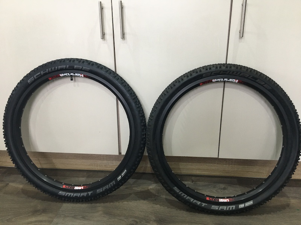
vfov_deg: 48.2
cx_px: 150
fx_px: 252
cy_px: 112
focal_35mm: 29
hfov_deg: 61.7
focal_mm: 4.15
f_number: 2.2
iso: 125
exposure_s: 1/33
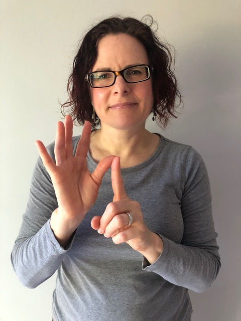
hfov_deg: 49.7
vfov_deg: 63.4
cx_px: 120
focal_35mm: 28
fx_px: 260
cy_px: 160
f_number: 1.8
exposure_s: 1/12
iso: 100
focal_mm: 3.99
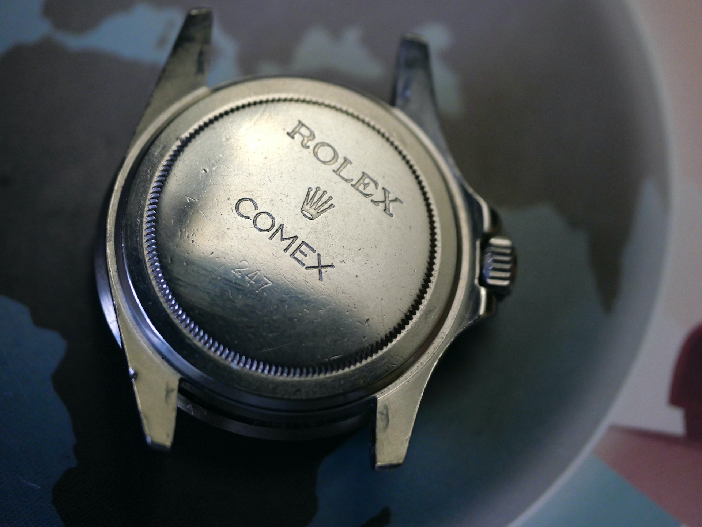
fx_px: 1825
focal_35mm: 90
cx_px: 351
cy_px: 264
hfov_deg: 21.8
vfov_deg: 16.4
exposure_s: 1/100
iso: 1600
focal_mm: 45
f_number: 2.8
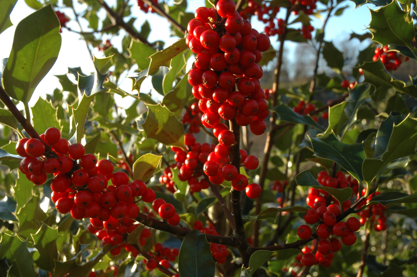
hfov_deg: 42.4
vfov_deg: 28.9
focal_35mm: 46
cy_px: 138
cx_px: 208
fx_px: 538
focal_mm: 31
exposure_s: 1/50
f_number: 9
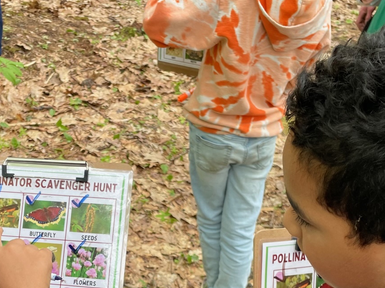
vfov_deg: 23.3
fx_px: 678
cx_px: 130
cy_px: 270
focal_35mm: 61
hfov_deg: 31.5
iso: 40
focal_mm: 4.2
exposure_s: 1/121
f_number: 1.6
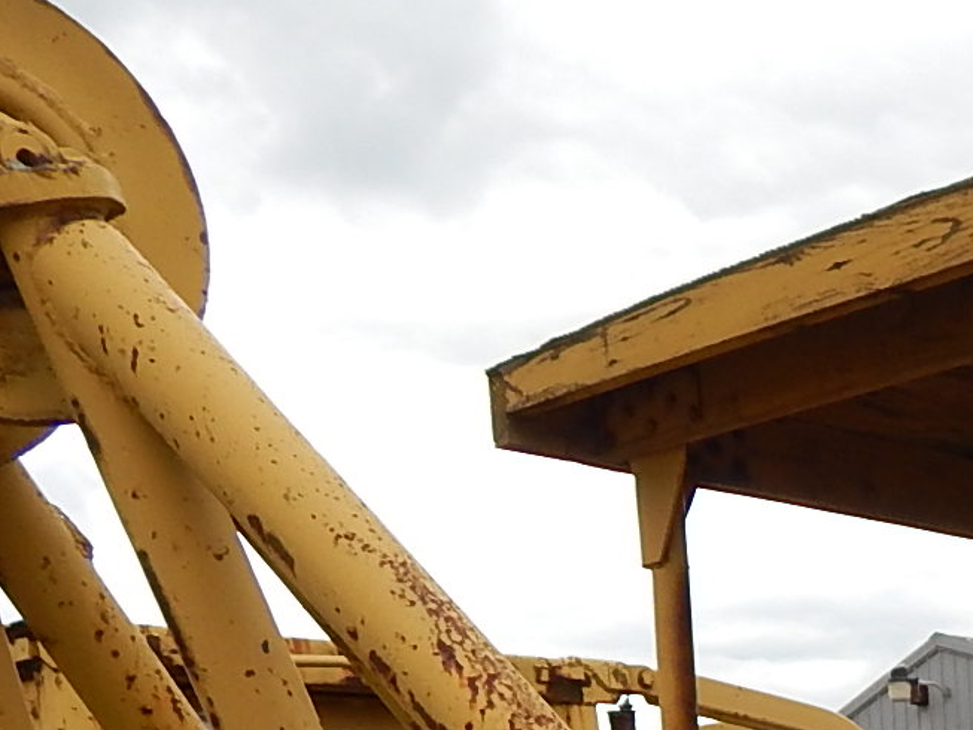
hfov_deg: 22.0
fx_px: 2249
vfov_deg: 16.0
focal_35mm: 80
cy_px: 1256
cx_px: 1262
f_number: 3
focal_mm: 4
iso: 125
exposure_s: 1/1000
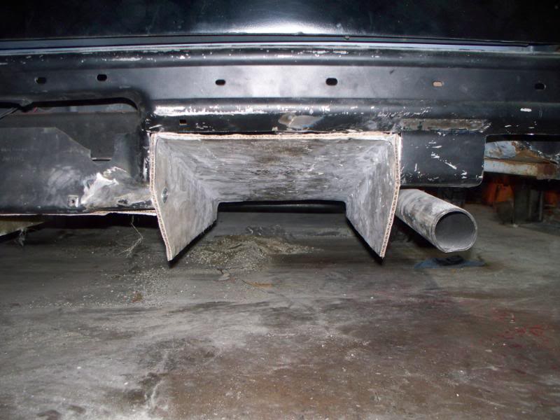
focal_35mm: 36
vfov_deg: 39.7
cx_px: 280
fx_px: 582
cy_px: 210
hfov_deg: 51.4
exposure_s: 1/30
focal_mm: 7.5
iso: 200
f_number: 2.8
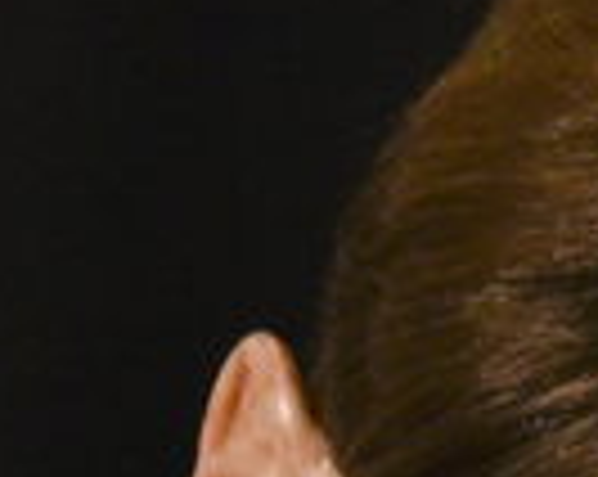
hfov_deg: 1.5
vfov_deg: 1.2
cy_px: 1336
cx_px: 661
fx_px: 23063
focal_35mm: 1305
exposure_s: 1/250
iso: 3200
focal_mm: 180
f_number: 5.6
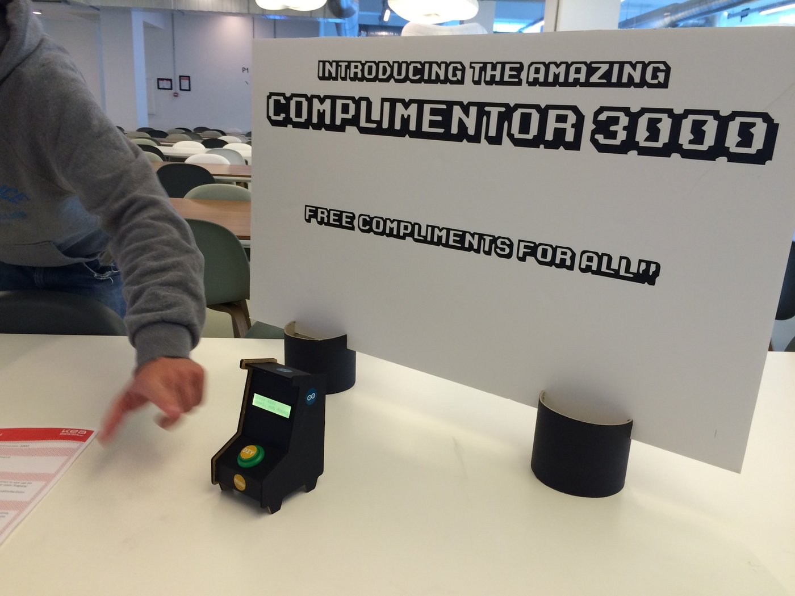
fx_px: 666
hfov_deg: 61.7
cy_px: 298
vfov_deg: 48.2
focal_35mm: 29
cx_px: 398
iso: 100
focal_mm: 4.15
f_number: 2.2
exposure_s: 1/33
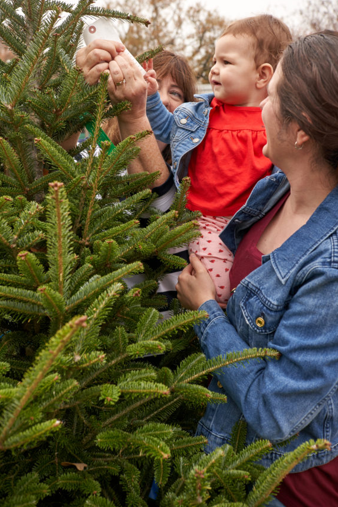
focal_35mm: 42
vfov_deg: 46.3
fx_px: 591
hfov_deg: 31.9
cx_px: 172
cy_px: 219
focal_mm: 35
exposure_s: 1/160
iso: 100
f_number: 5.6
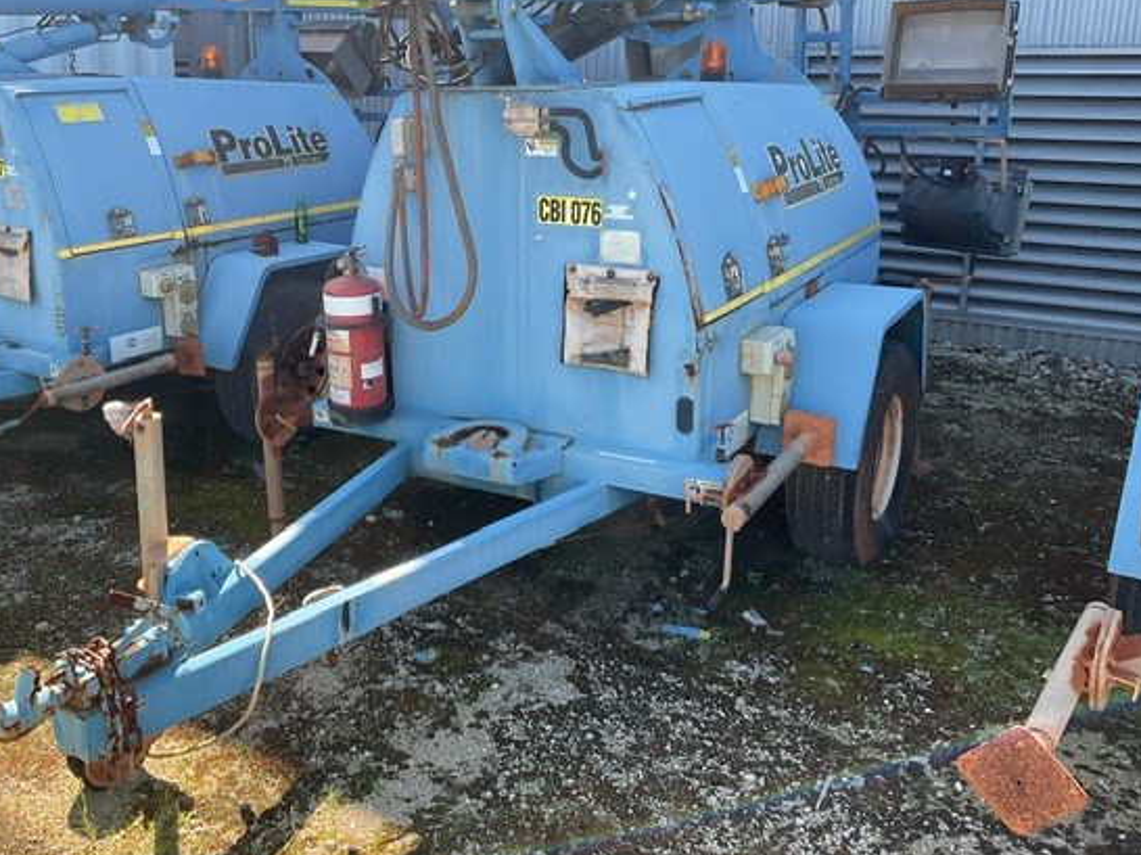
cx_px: 483
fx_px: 1120
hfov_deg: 53.8
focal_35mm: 34
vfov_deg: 41.6
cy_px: 360
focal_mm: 3
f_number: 1.8
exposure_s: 1/318
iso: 16
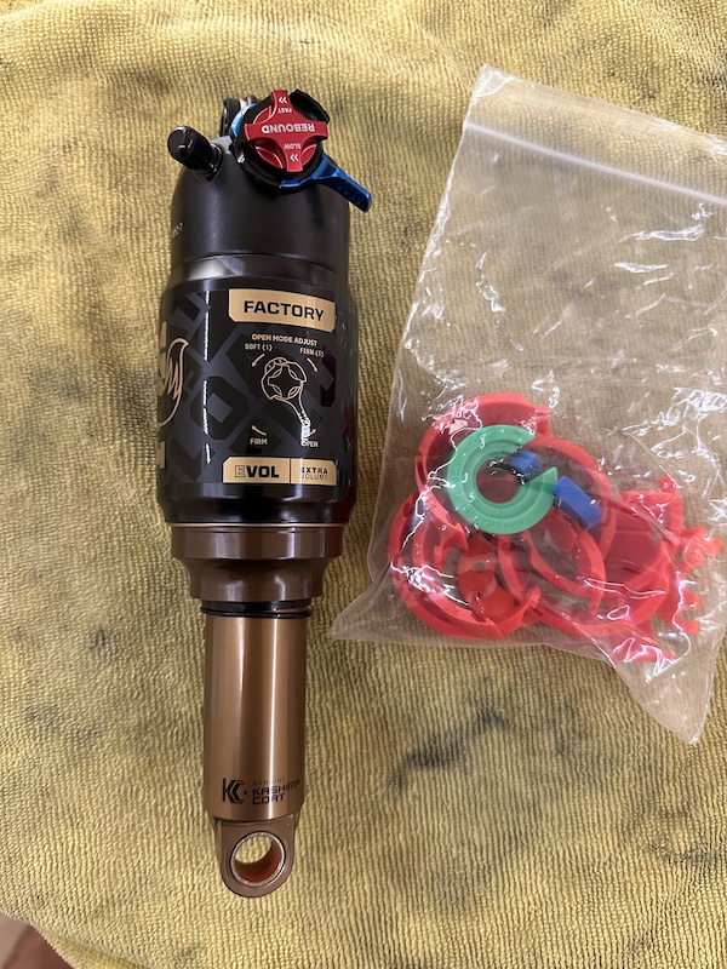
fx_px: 672
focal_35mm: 24
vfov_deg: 71.6
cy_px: 484
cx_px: 364
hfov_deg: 56.8
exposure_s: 1/59
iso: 640
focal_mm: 6.86
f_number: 1.78
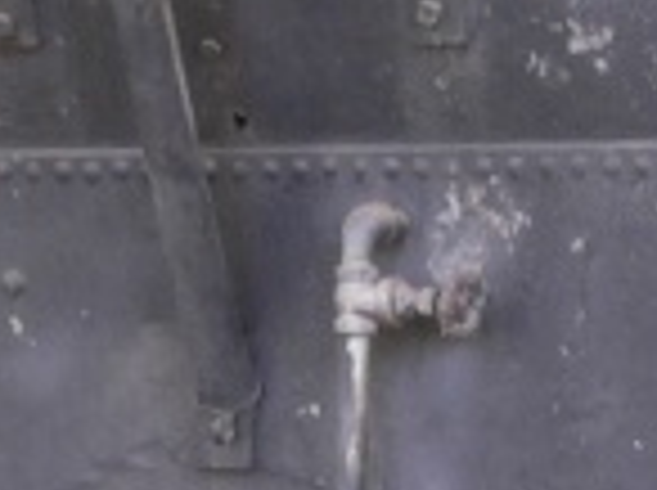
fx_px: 4661
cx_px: 1062
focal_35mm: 246
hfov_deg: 7.9
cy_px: 526
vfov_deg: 6.0
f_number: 2.8
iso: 100
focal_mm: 5.8
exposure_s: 1/60
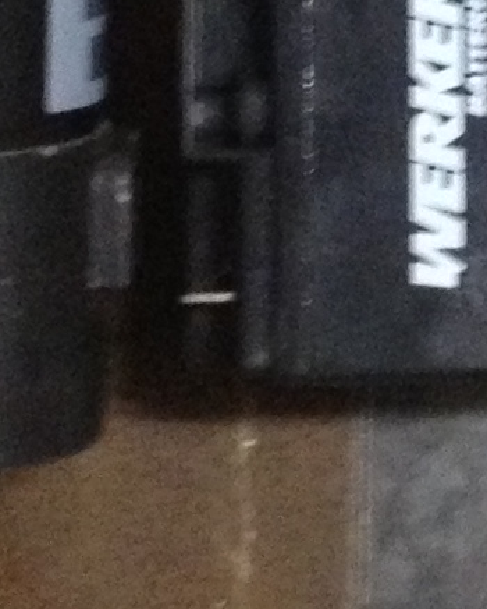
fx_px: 4591
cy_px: -392
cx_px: 701
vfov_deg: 7.4
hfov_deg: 6.0
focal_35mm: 255
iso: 320
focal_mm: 4.28
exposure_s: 1/20
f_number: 2.4
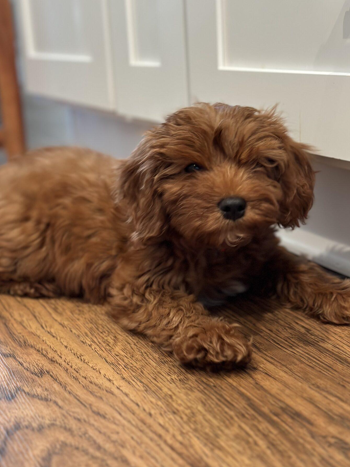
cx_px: 192
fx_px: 741
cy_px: 250
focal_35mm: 55
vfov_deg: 34.9
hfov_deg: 26.6
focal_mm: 6.86
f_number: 1.78
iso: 400
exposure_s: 1/40
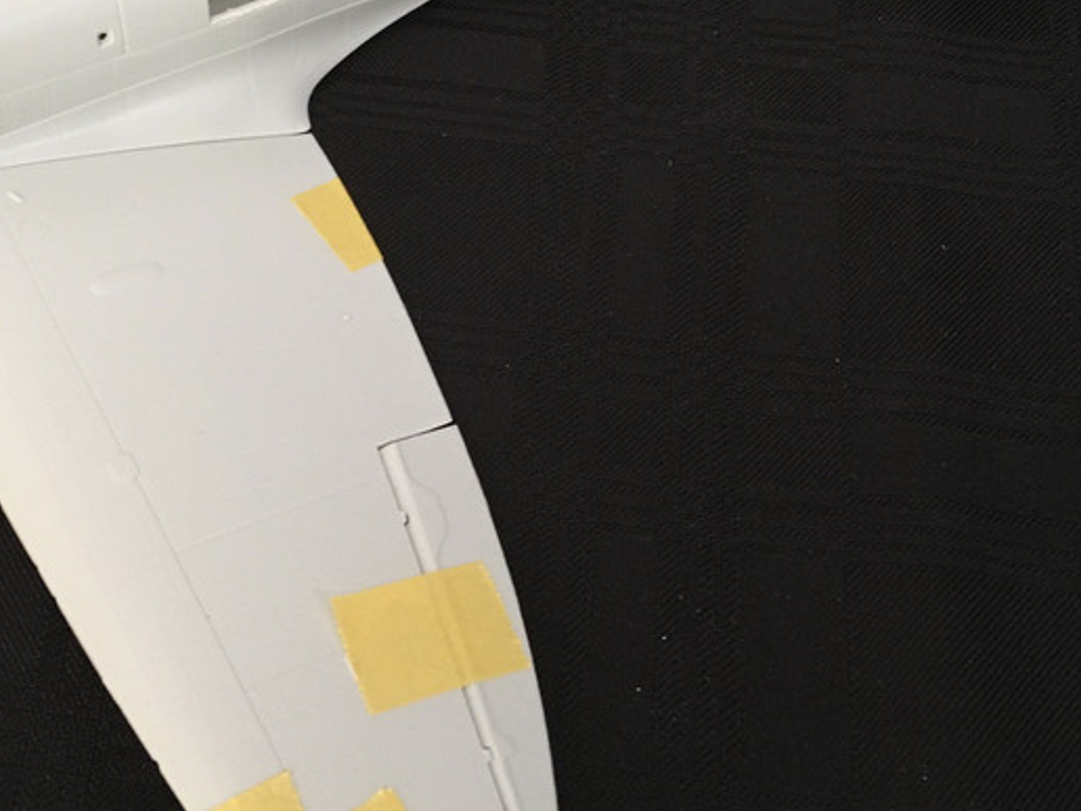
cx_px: 387
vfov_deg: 24.3
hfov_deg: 32.0
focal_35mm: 60
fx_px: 1874
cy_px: 258
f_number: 2.2
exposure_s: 1/33
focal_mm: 4.15
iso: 160
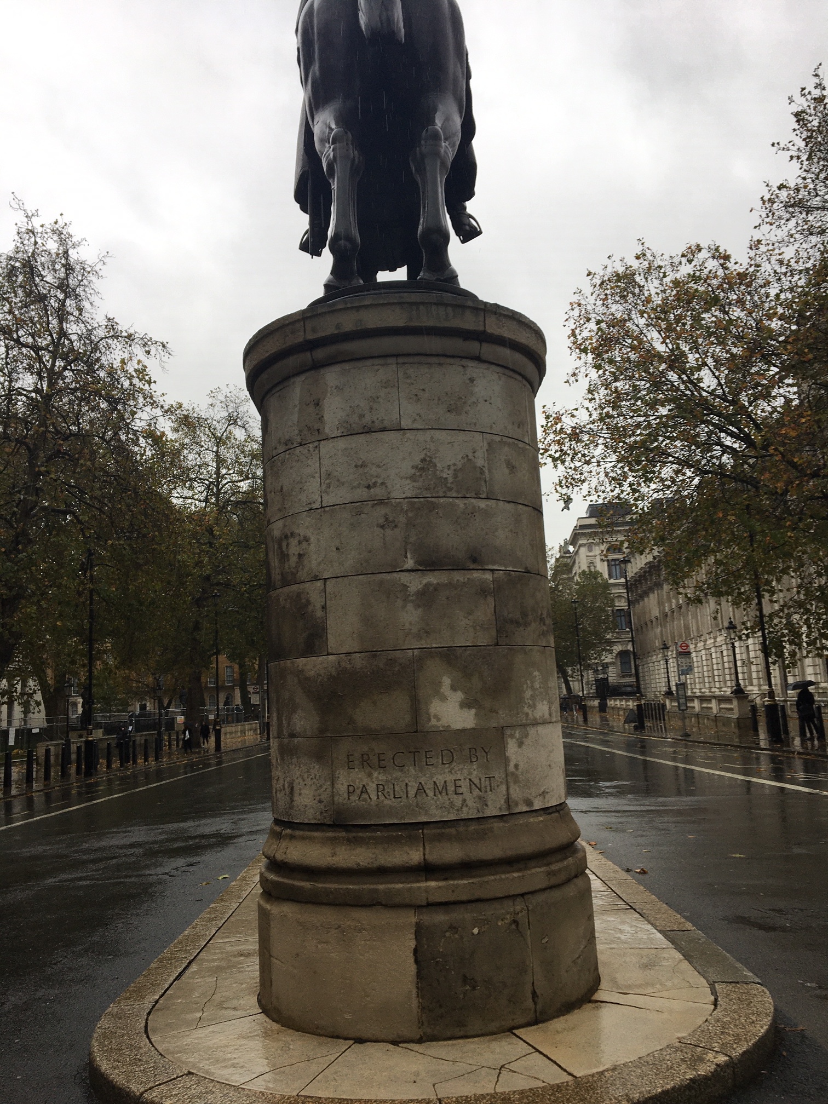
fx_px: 925
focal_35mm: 29
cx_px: 414
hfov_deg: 48.2
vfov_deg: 61.7
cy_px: 552
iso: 25
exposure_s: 1/153
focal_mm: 4.15
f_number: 2.2
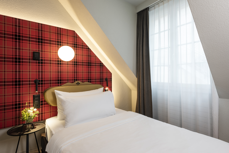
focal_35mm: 19
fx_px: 121
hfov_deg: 86.9
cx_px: 114
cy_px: 76
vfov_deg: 64.6
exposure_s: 1/2
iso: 100
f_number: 16
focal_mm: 19
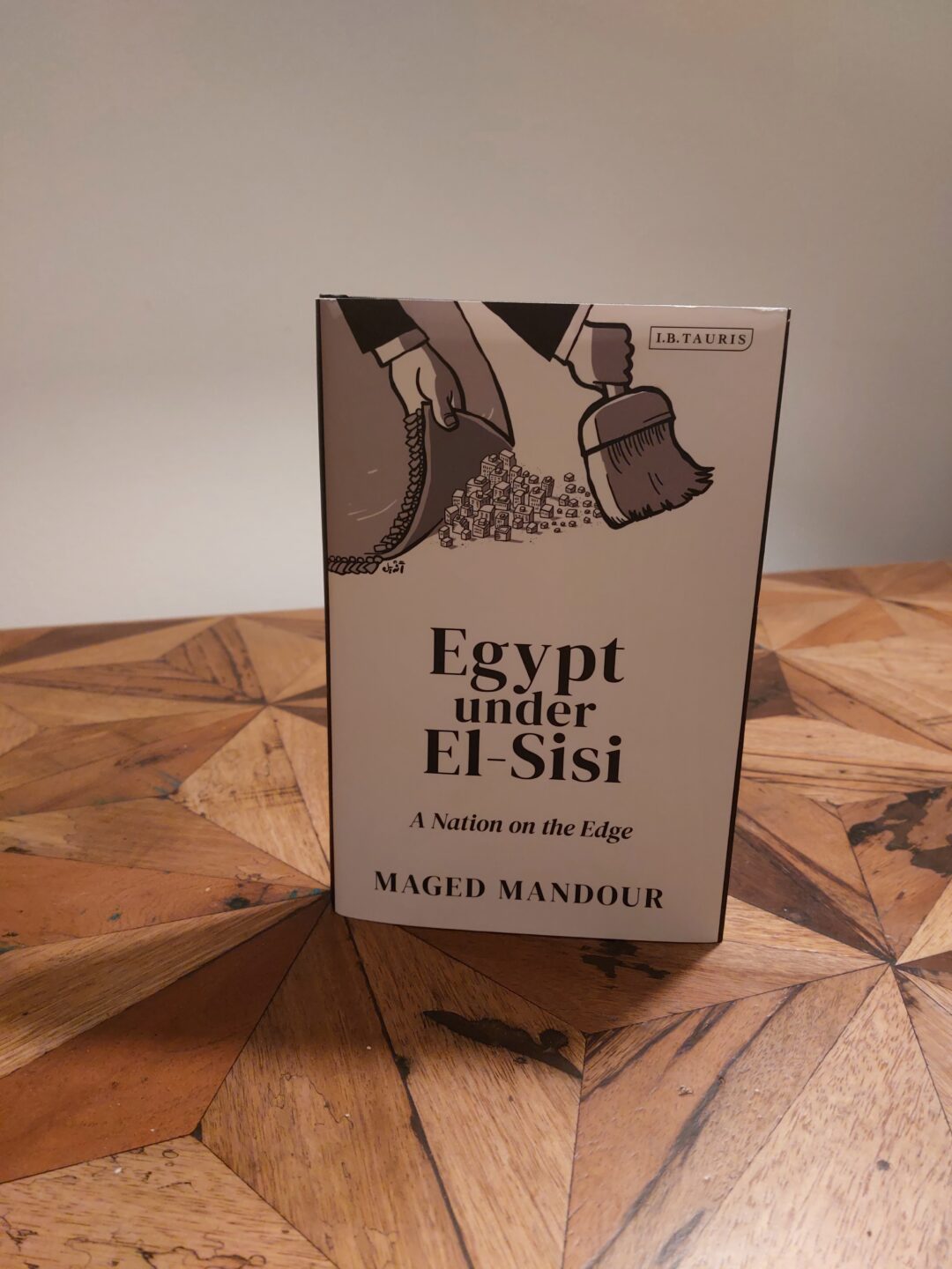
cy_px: 634
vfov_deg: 71.6
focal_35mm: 24
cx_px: 476
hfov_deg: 56.8
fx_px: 880
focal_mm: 5.23
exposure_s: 1/33
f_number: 1.8
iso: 500
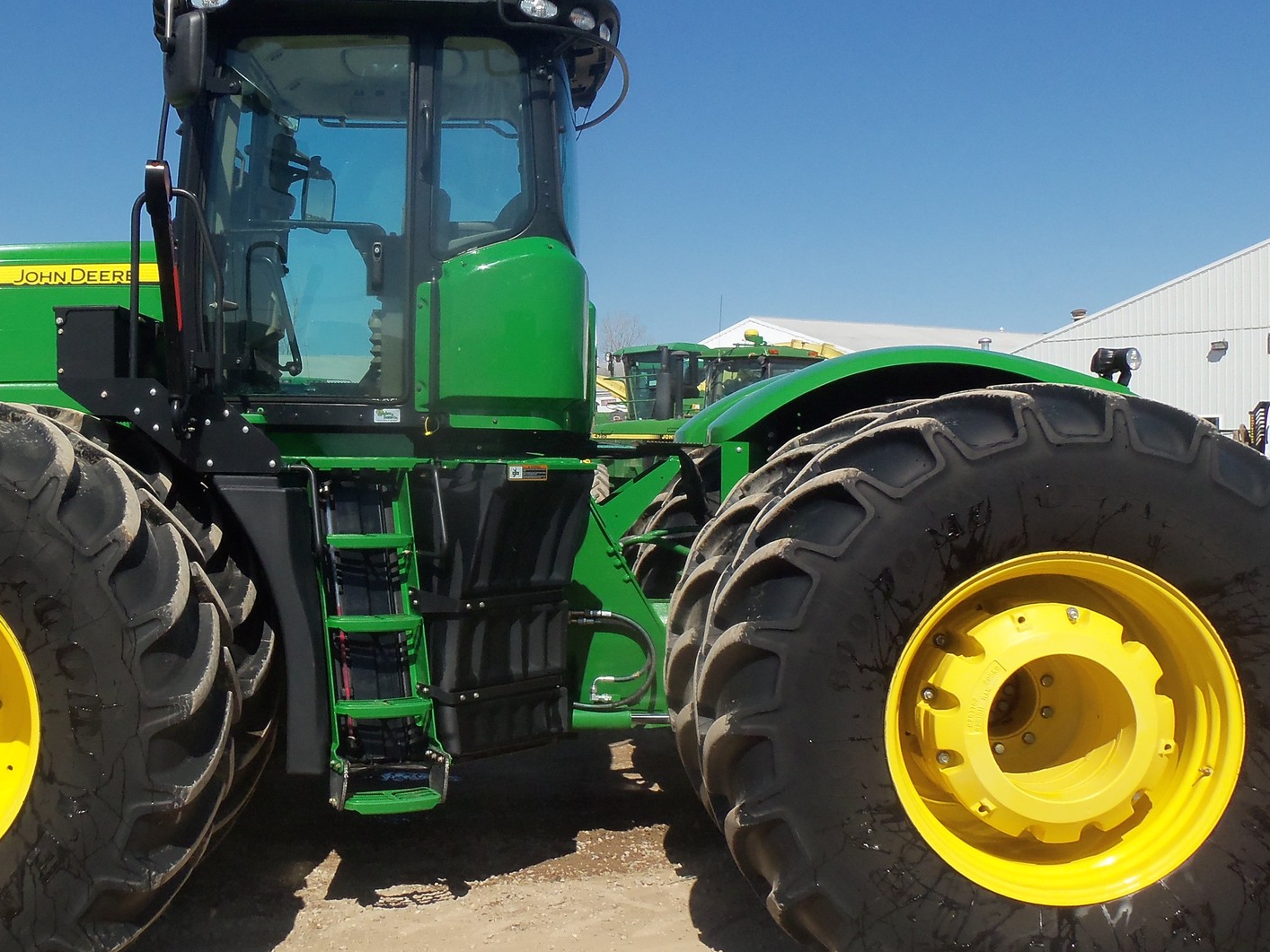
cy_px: 498
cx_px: 454
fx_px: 1541
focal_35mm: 42
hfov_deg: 44.3
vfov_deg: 34.4
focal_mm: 5.2
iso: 80
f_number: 8.6
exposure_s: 1/200
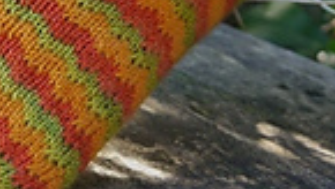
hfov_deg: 19.3
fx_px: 934
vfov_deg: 11.0
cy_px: -128
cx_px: -58
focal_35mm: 105
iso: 160
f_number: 3.5
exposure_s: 1/60
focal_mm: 14
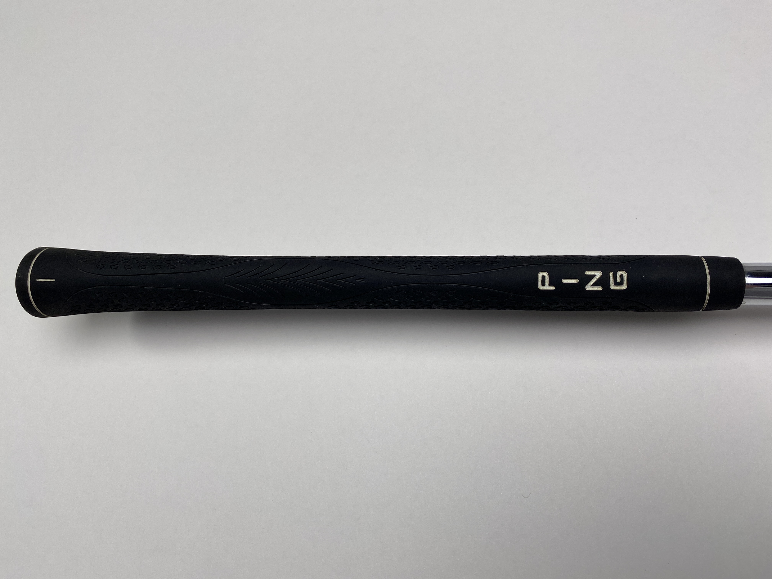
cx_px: 386
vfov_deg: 53.1
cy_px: 290
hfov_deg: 67.3
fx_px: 580
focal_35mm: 26
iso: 32
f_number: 1.8
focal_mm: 4.25
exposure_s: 1/447
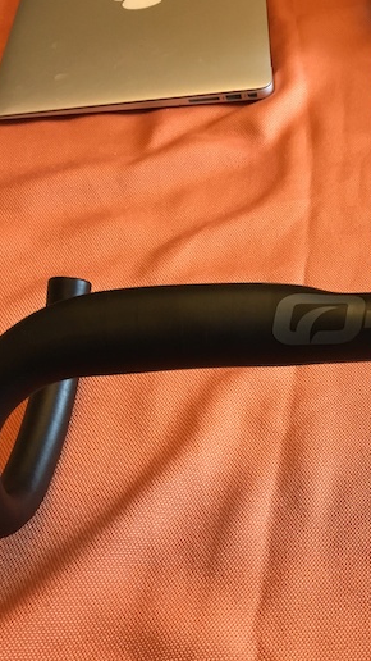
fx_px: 858
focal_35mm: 49
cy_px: 338
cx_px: 425
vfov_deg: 42.1
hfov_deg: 22.8
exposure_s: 1/30
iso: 125
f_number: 2.2
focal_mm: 4.15
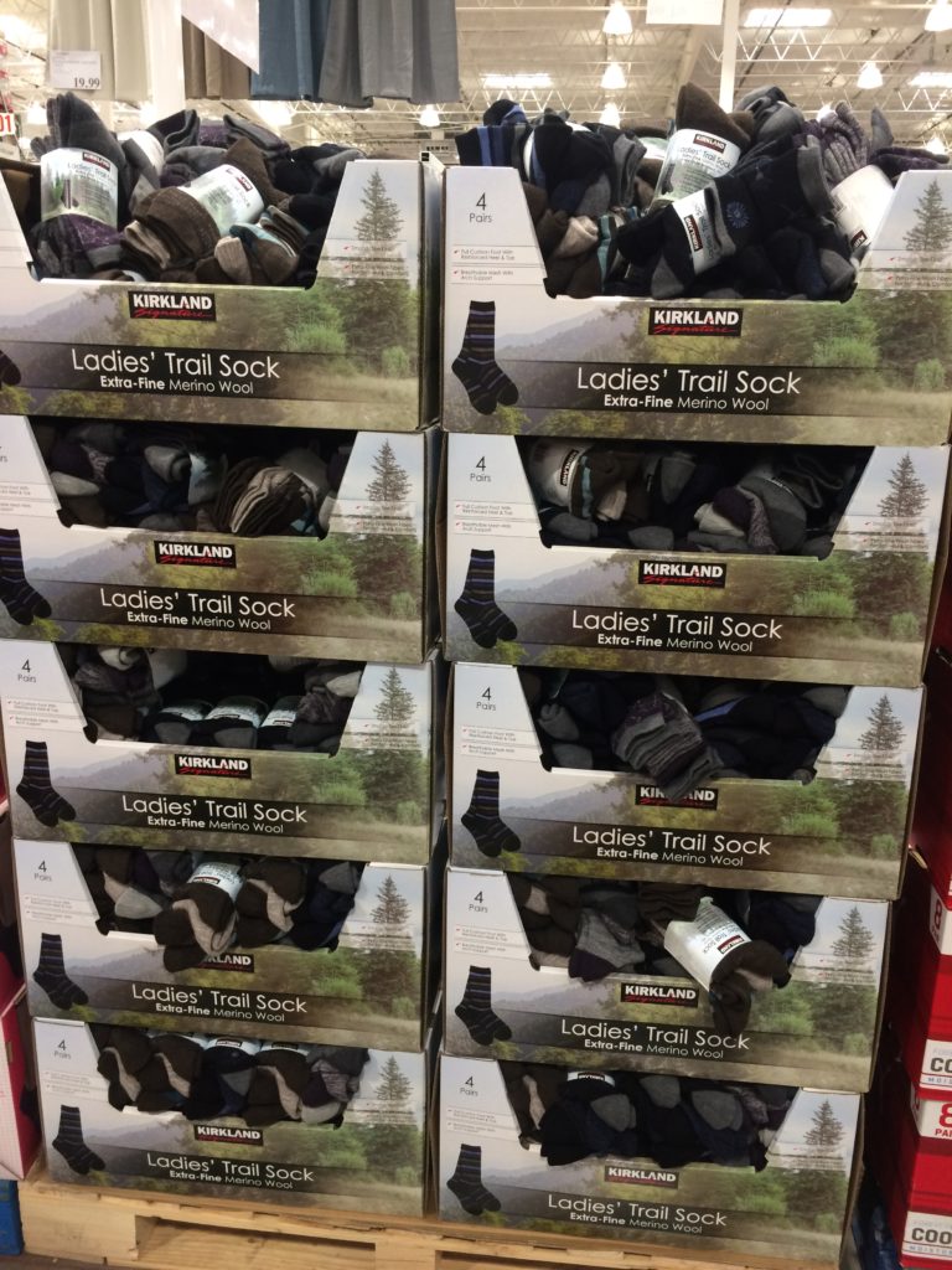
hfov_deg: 48.2
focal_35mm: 29
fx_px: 1063
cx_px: 476
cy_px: 635
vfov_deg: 61.7
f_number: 2.2
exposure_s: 1/33
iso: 125
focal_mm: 4.15
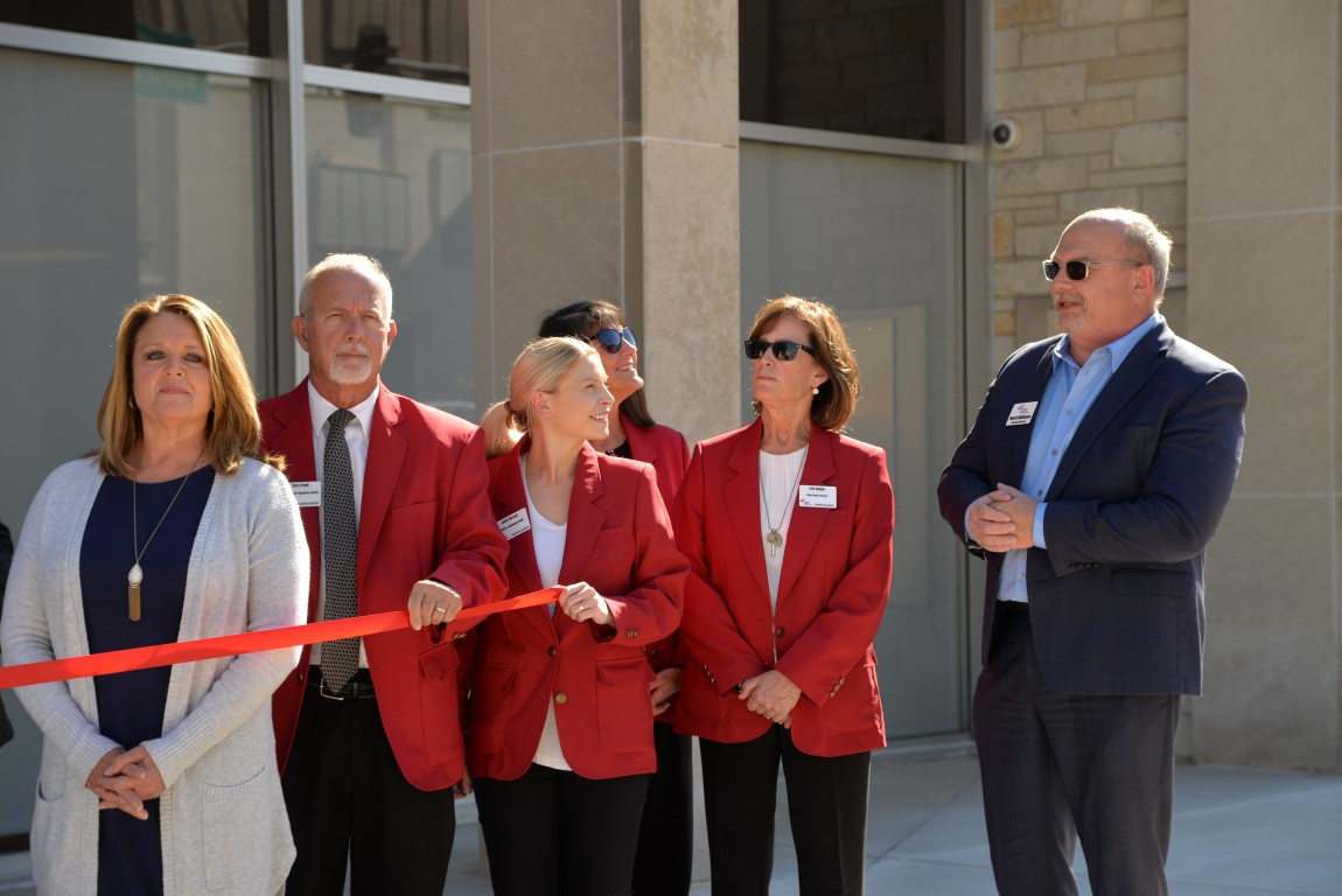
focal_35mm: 82
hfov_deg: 24.8
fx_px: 3058
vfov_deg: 16.7
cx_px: 671
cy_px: 448
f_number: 5.6
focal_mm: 82
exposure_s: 1/500
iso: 280
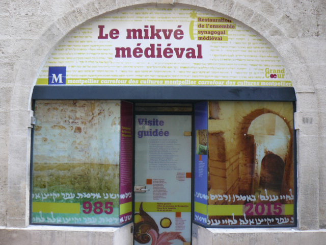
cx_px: 163
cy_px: 122
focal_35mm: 36
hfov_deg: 51.4
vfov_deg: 39.7
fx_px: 339
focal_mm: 6
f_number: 2.8
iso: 100
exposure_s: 1/40
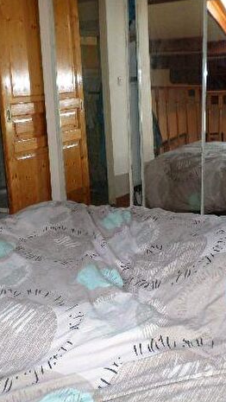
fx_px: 436
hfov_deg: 29.0
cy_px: 206
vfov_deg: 49.4
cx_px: 93
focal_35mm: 41
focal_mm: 4.5
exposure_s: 1/30
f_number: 2.5
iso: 100
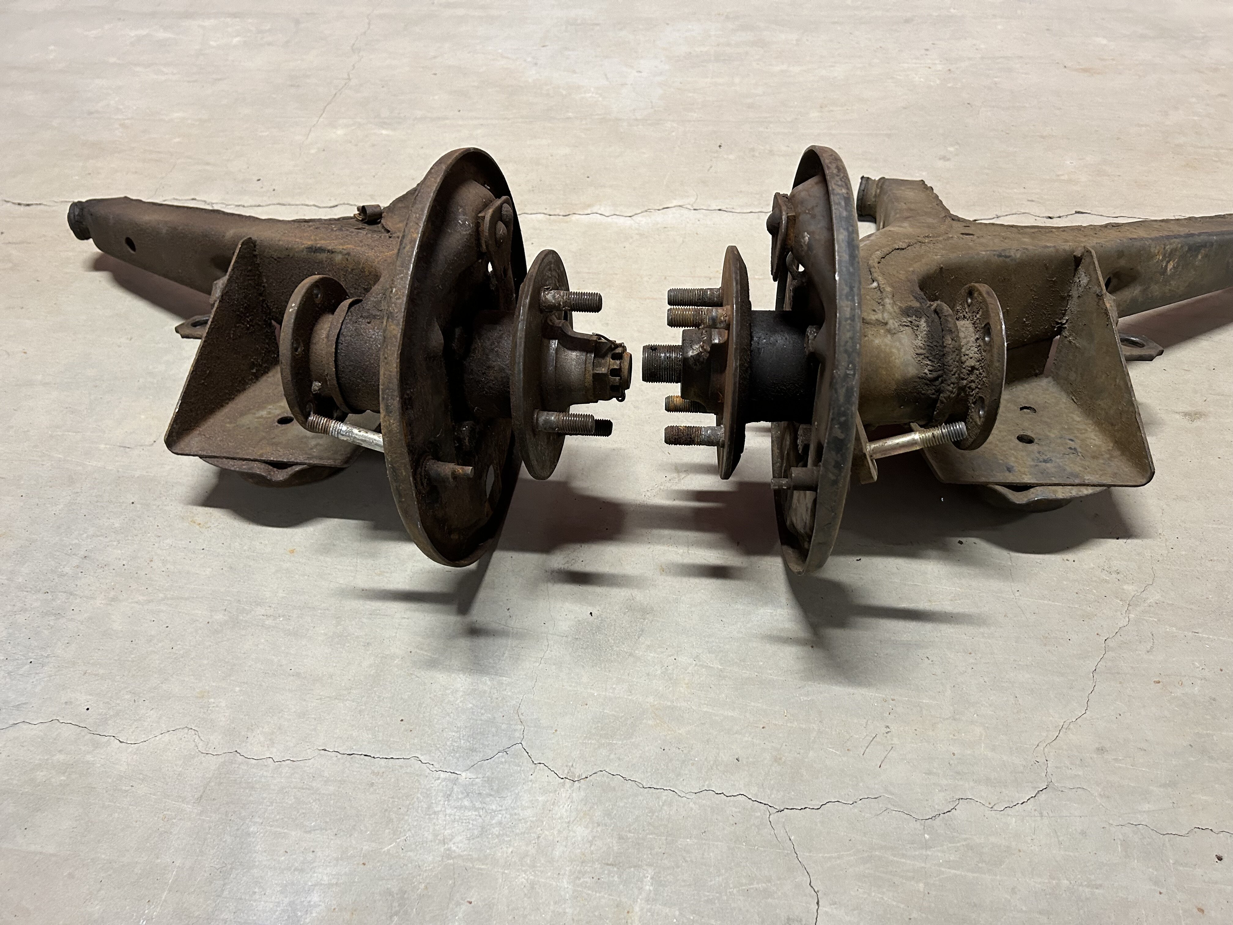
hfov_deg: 67.3
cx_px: 616
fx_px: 926
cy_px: 462
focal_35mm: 26
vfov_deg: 53.1
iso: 250
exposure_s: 1/60
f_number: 1.5
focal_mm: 5.7
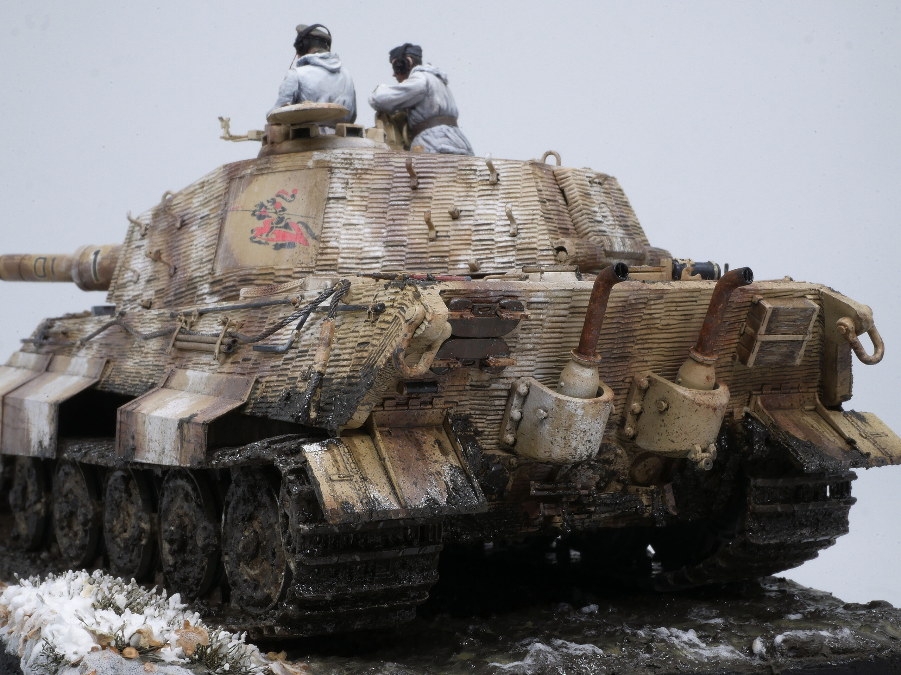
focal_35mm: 60
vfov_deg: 24.4
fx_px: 1562
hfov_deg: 32.2
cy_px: 338
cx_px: 450
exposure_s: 1/2
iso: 200
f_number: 22
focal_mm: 30
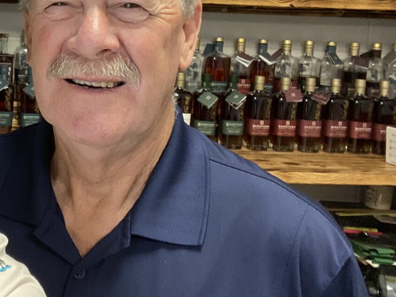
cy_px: 37
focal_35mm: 55
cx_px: -13
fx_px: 629
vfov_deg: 25.8
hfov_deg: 31.8
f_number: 2.2
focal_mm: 2.71
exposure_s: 1/60
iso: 250
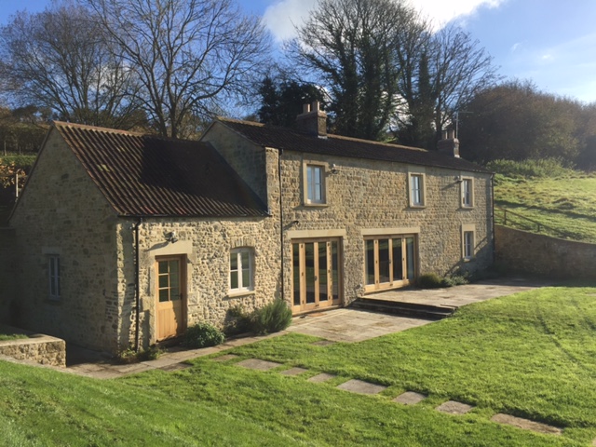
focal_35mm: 29
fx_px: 499
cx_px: 298
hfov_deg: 61.7
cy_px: 224
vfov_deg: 48.2
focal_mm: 4.15
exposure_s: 1/1319
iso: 32
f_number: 2.2
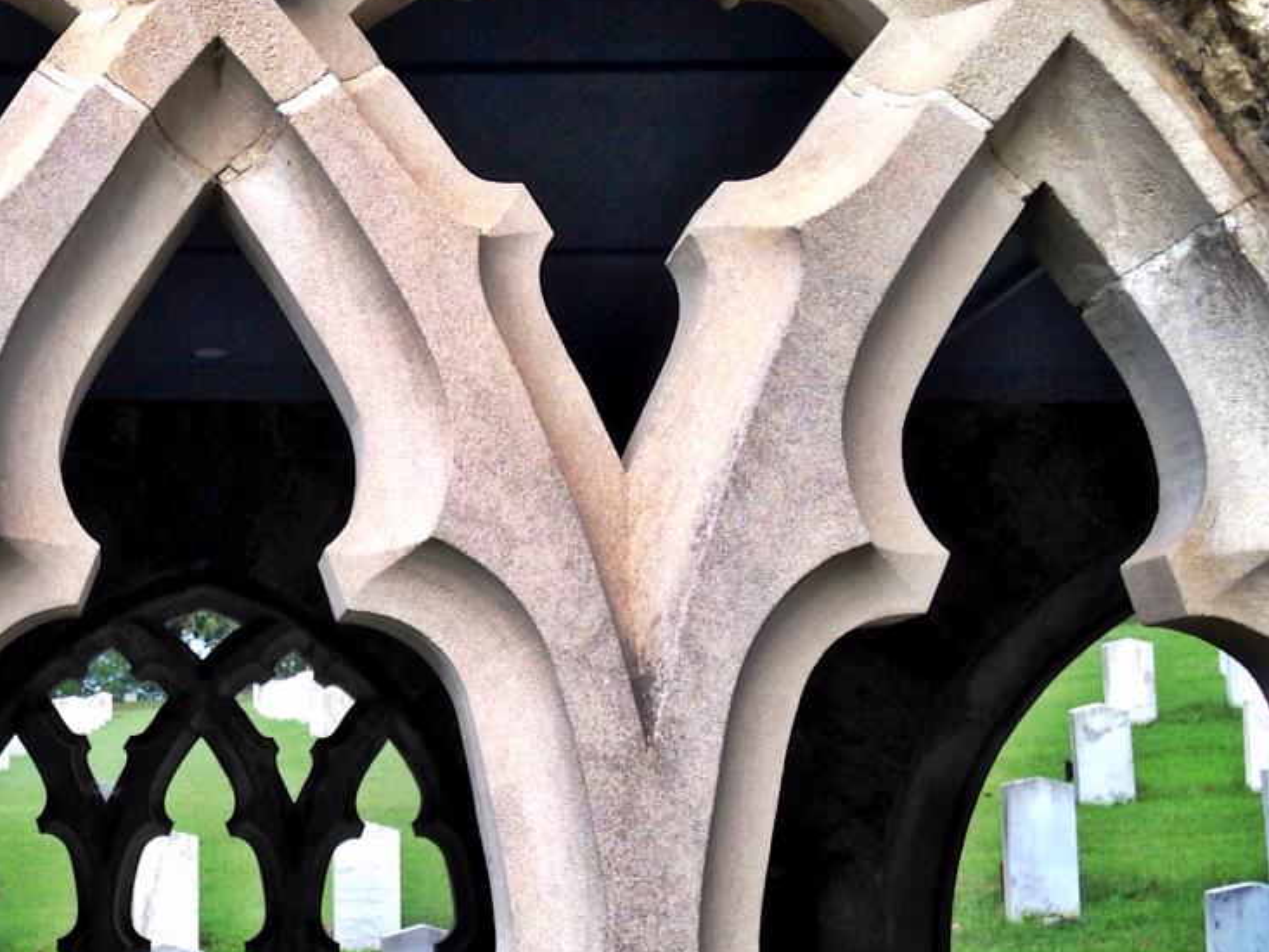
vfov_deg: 20.4
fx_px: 2640
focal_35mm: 72
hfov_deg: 26.1
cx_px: 107
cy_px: 528
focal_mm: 4.12
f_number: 2.4
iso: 50
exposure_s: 1/189
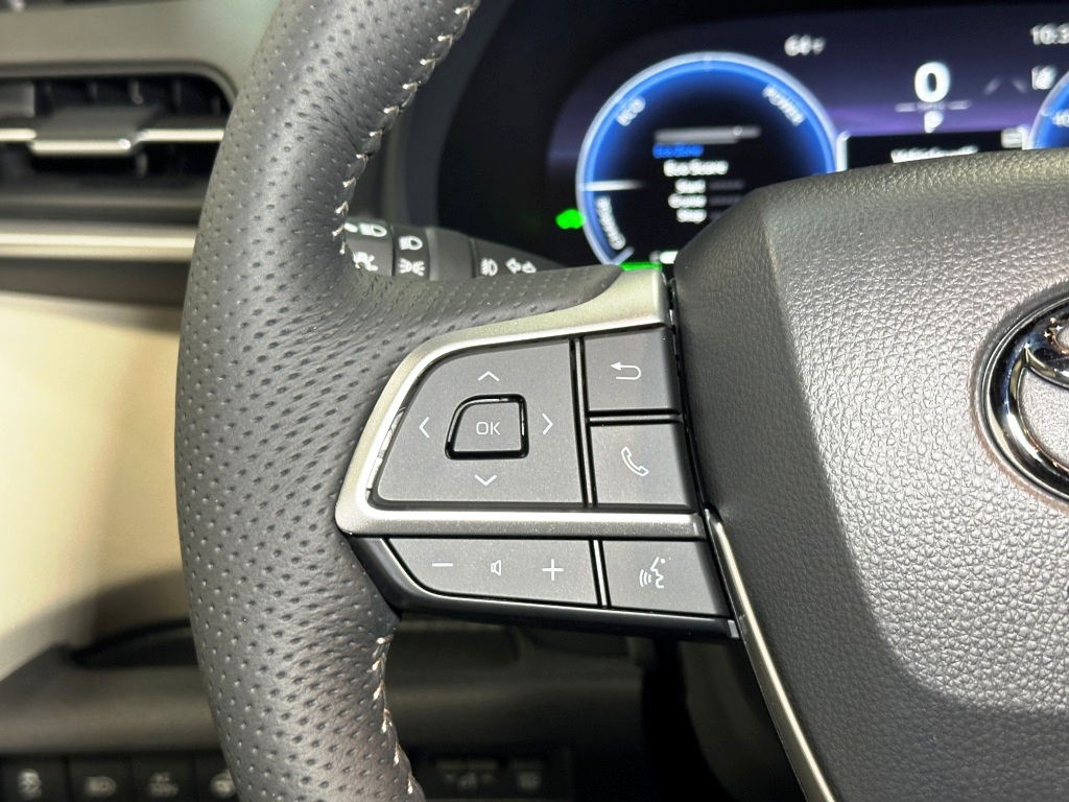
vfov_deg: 30.3
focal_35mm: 48
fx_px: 1482
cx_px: 534
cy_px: 401
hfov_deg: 39.7
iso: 320
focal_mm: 6.86
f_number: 1.78
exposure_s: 1/40
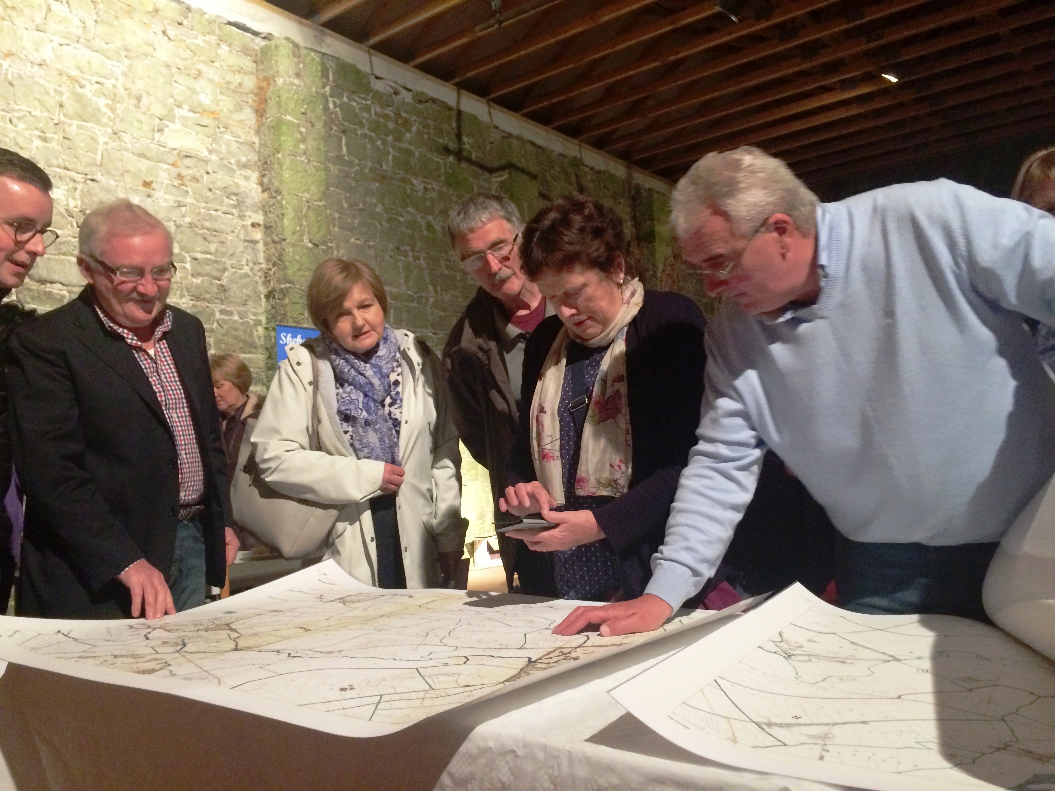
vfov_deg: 48.2
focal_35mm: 29
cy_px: 396
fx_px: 884
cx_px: 528
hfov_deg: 61.7
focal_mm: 4.15
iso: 320
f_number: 2.2
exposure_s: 1/17
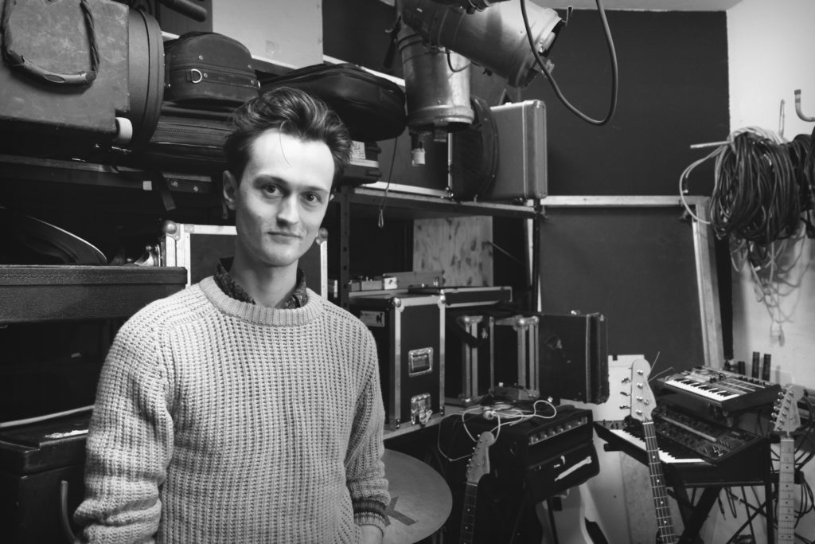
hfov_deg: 61.9
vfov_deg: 43.6
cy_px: 272
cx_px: 408
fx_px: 679
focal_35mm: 30
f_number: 3.8
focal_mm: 20.1
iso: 2500
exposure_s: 1/15
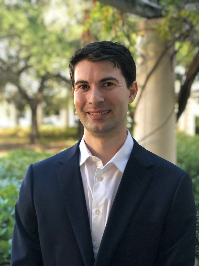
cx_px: 100
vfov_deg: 33.8
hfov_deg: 25.7
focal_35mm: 57
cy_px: 133
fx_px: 437
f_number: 2.8
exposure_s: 1/30
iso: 40
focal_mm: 6.6
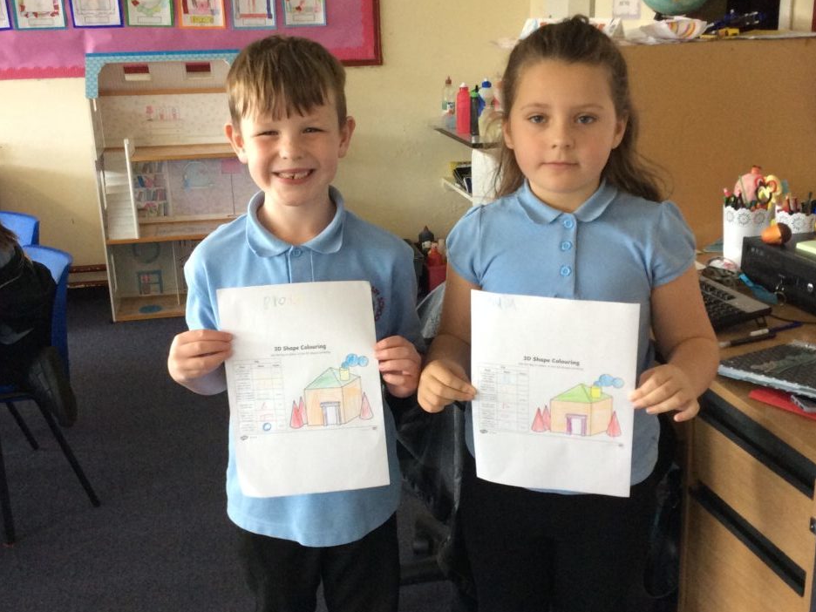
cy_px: 309
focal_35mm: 43
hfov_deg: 43.9
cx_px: 409
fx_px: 1014
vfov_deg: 33.6
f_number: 2.4
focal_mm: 3.3
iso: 125
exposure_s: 1/25
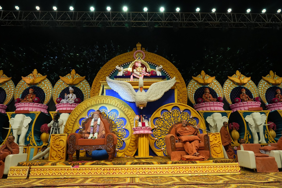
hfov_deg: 73.7
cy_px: 94
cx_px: 141
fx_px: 188
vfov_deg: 53.1
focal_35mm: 24
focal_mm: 24
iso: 3200
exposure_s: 1/250
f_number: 9
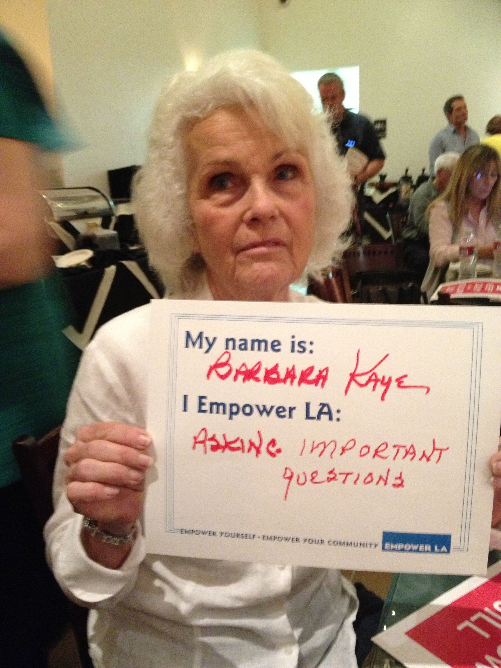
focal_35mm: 35
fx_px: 675
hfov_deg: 40.7
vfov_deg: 52.6
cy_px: 334
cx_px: 250
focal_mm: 4.28
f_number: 2.4
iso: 500
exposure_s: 1/15
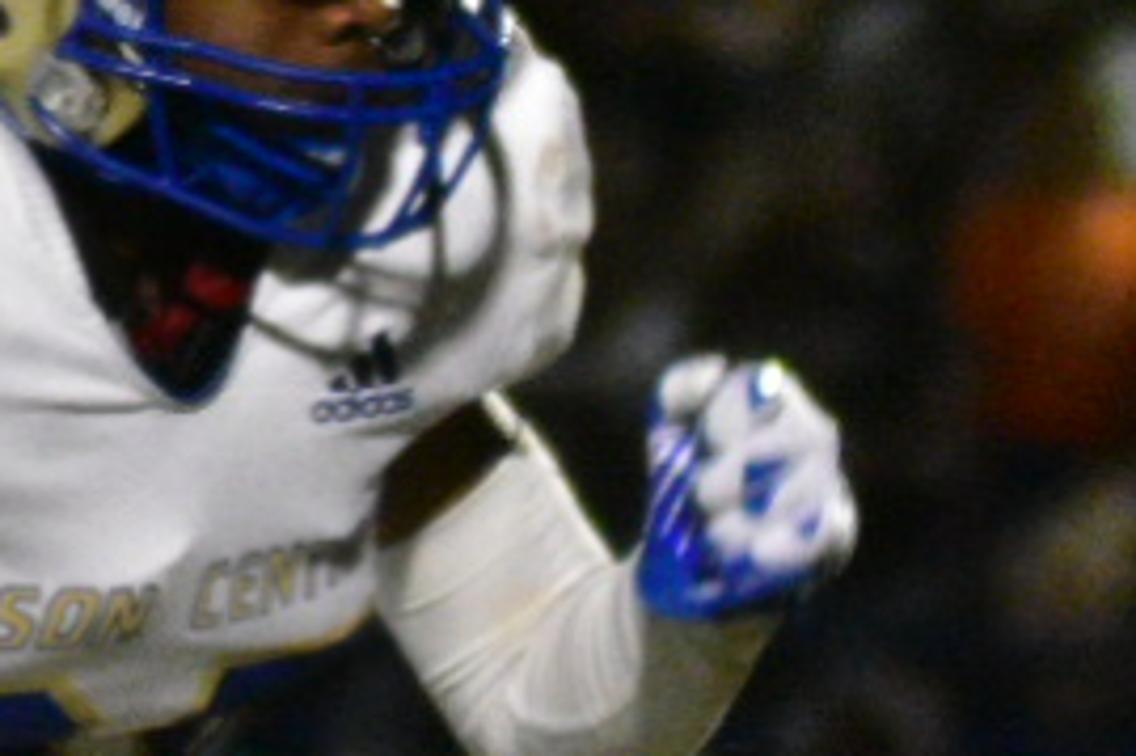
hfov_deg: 1.4
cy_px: 935
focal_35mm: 1516
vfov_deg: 0.9
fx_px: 47807
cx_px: 832
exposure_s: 1/640
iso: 5000
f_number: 5
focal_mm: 170
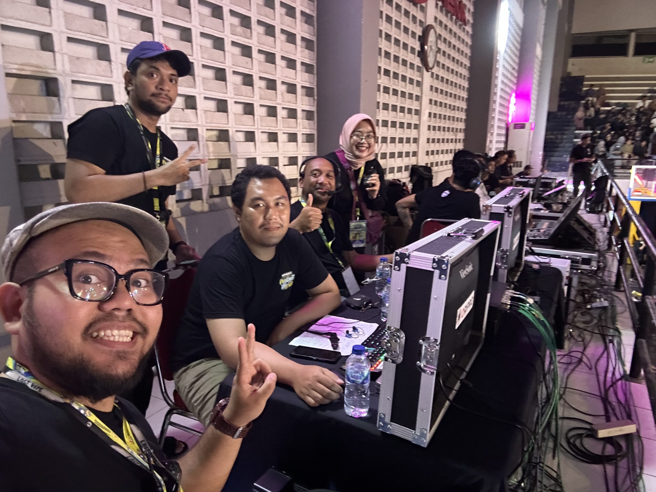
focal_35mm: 23
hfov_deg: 73.9
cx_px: 328
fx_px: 436
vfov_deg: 58.9
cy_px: 246
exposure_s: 1/19
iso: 640
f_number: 1.9
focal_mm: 2.69
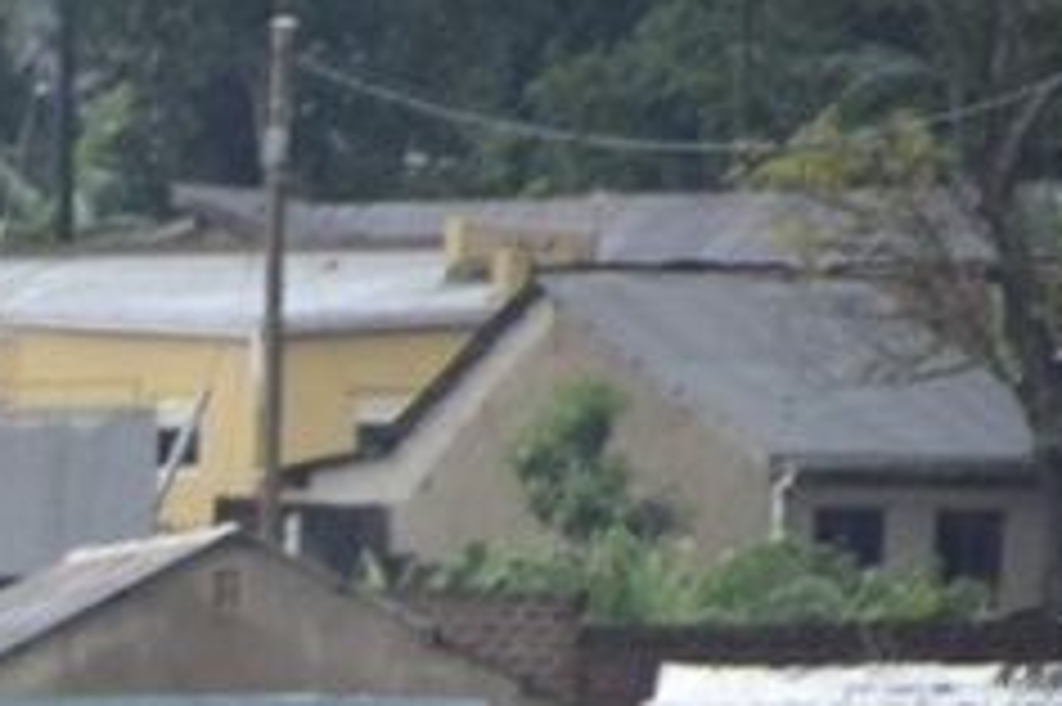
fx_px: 22784
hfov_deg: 2.7
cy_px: 1273
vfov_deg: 1.8
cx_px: -878
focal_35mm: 773
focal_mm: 135
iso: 1000
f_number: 6.3
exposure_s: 1/200
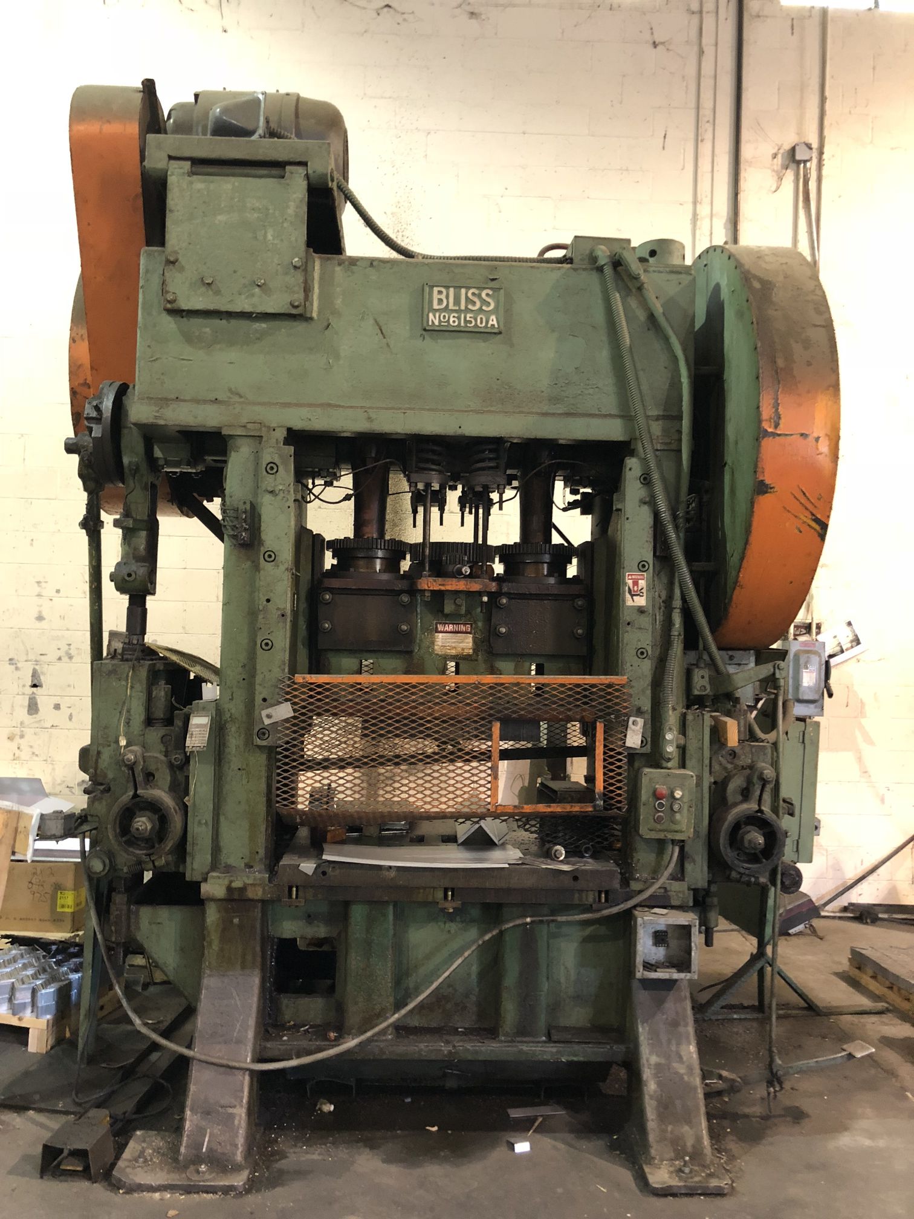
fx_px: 986
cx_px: 457
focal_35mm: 28
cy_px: 610
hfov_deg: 49.7
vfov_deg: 63.4
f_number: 1.8
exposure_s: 1/6
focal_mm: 4
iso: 100
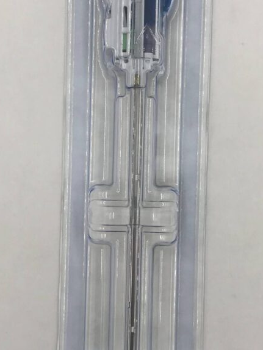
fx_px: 658
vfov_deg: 29.8
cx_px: 133
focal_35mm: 65
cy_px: 192
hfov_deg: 22.6
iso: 20
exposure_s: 1/311
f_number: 1.8
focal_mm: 3.99
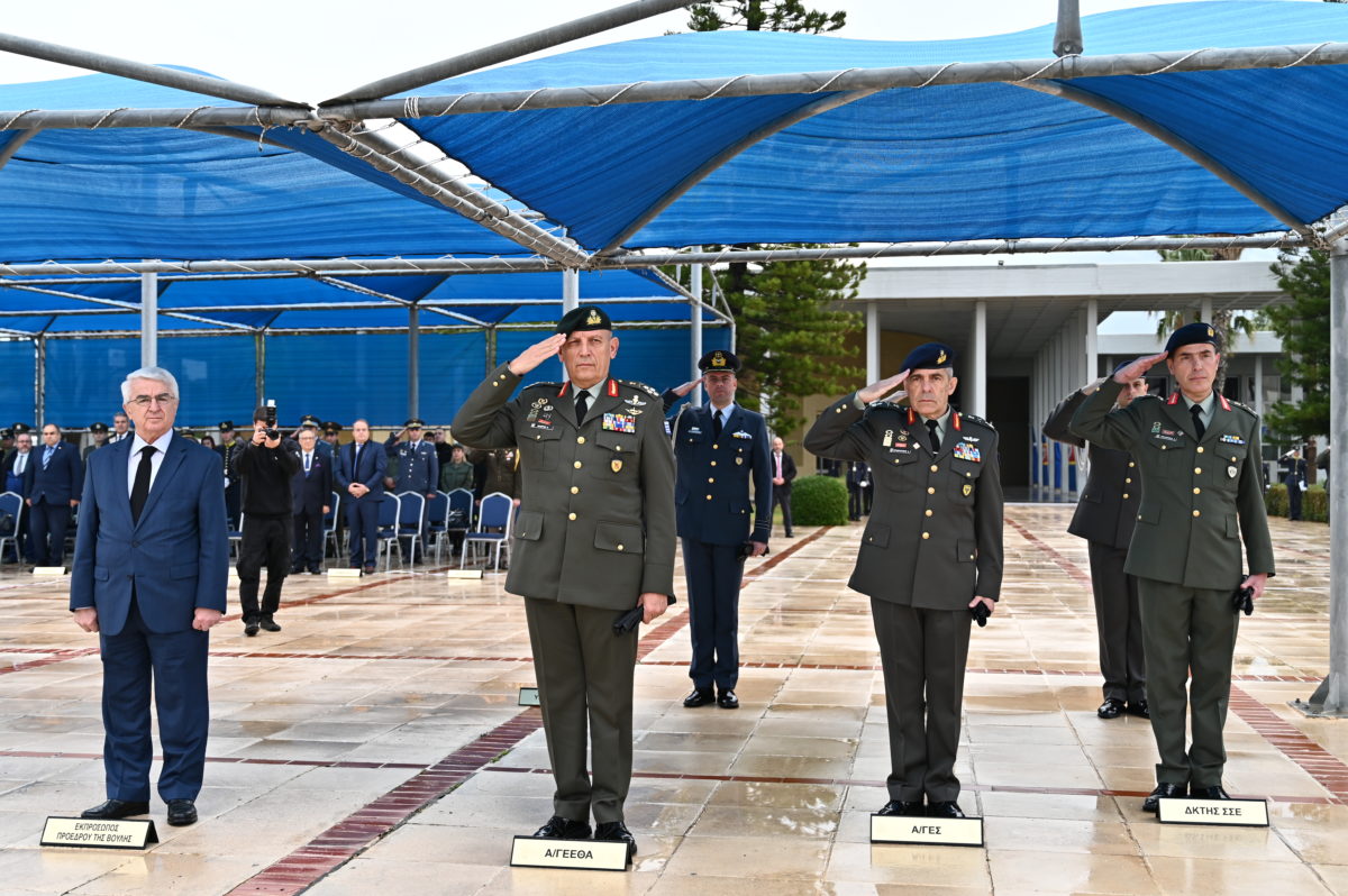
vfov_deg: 33.3
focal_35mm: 40
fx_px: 1497
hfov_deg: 48.5
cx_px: 674
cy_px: 448
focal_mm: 40
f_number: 4
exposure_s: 1/200
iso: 100
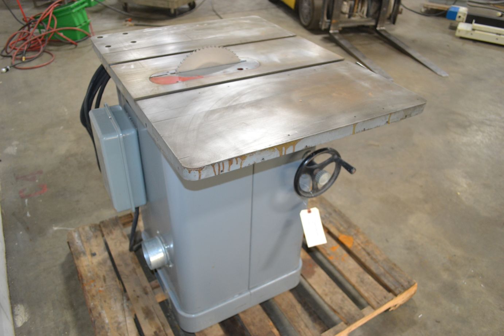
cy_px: 168
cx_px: 252
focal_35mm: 27
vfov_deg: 47.9
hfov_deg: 67.4
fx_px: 378
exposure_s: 1/60
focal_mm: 18
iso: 900
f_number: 3.5
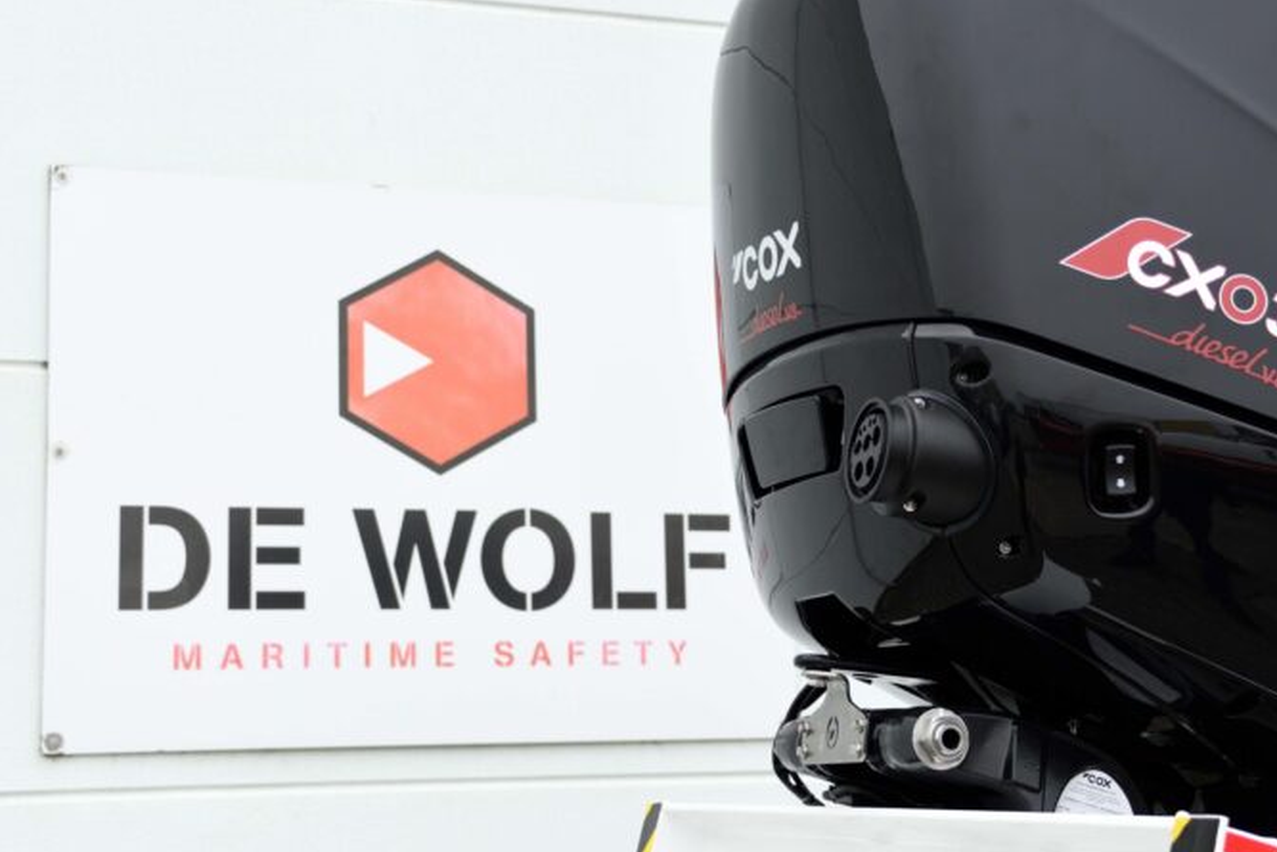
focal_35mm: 61
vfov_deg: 22.3
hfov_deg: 32.9
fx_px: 2164
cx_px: 661
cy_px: 438
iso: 640
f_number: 4.5
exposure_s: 1/320
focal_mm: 31
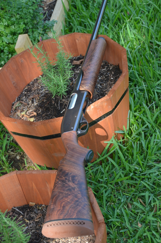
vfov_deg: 23.4
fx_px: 586
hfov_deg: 15.6
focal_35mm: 87
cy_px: 122
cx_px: 80
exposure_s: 1/250
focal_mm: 58
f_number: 5
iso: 450
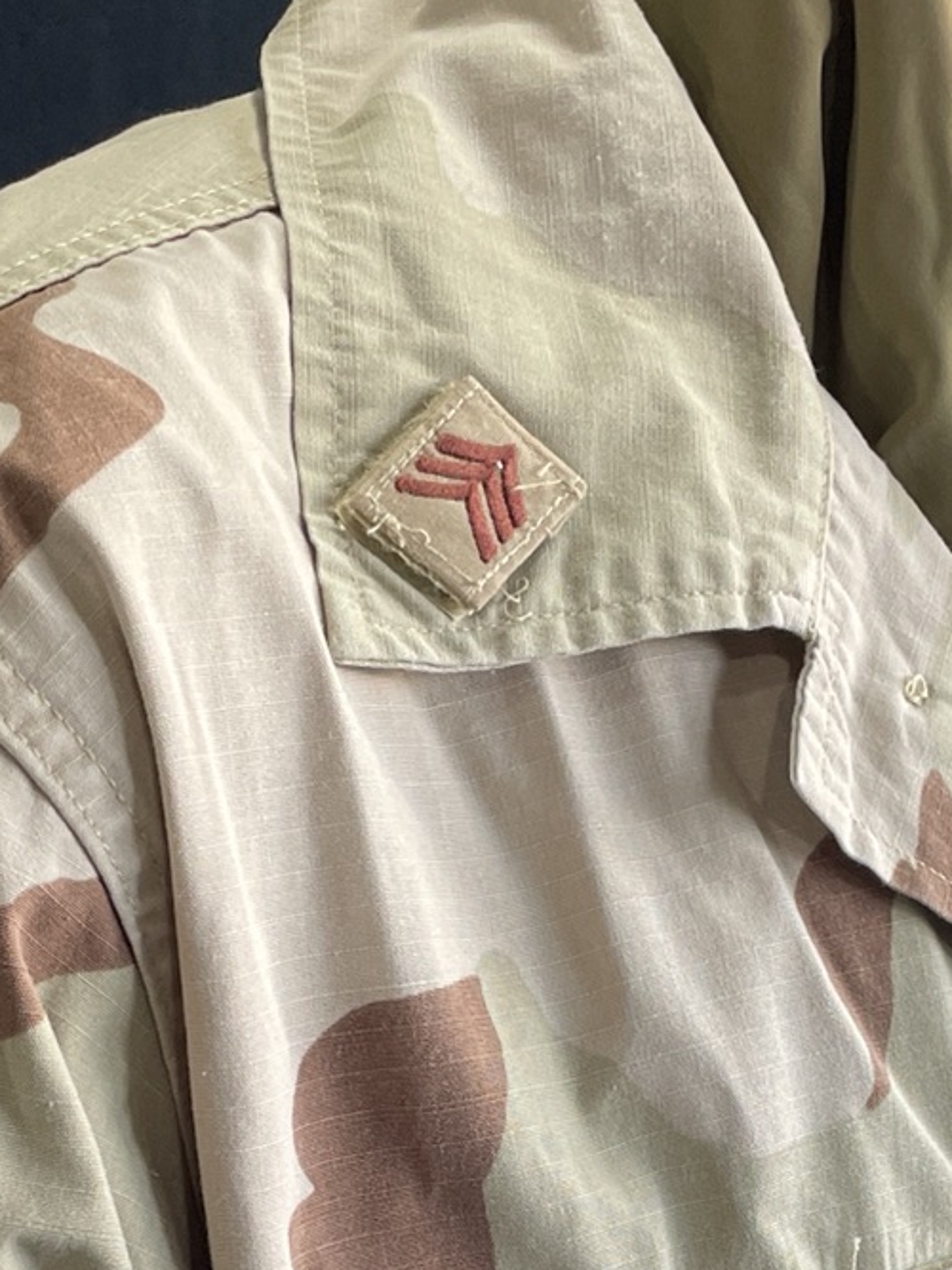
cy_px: 1399
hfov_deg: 18.9
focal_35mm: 78
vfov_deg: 23.5
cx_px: 508
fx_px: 2861
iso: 125
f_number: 1.6
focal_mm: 4.2
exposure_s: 1/121
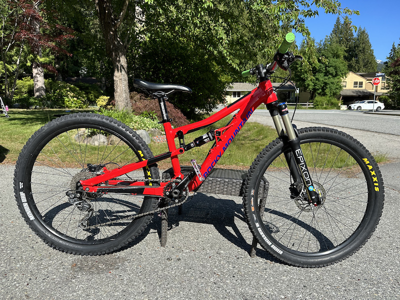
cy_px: 150
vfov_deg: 56.8
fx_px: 277
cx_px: 200
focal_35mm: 24
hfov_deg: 71.6
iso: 80
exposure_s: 1/2882
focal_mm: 6.86
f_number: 1.78
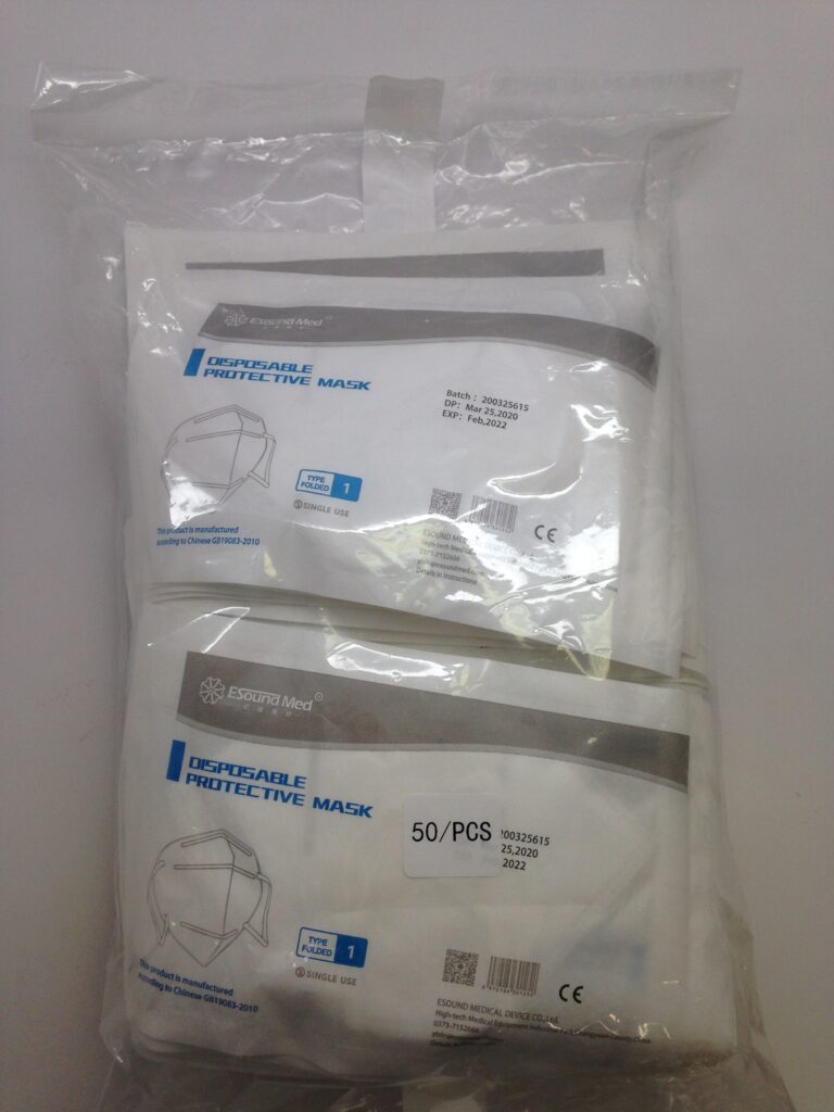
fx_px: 1060
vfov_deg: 55.4
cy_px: 556
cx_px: 417
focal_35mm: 33
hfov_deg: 42.9
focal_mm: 4.12
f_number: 2.4
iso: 50
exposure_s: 1/120
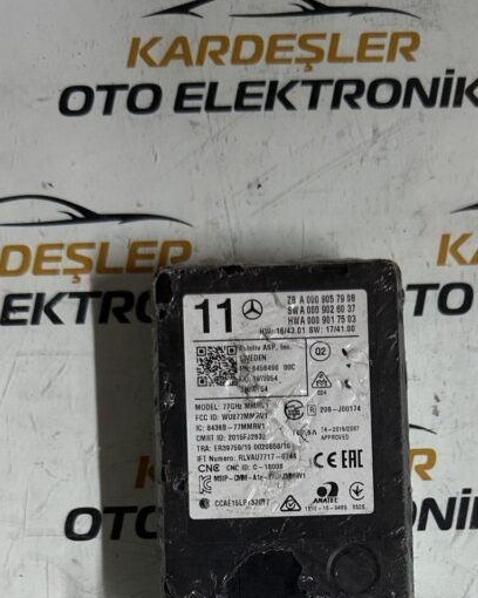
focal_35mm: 47
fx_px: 831
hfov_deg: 31.9
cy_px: 537
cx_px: 301
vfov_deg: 37.0
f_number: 1.78
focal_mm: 6.86
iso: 200
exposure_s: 1/50
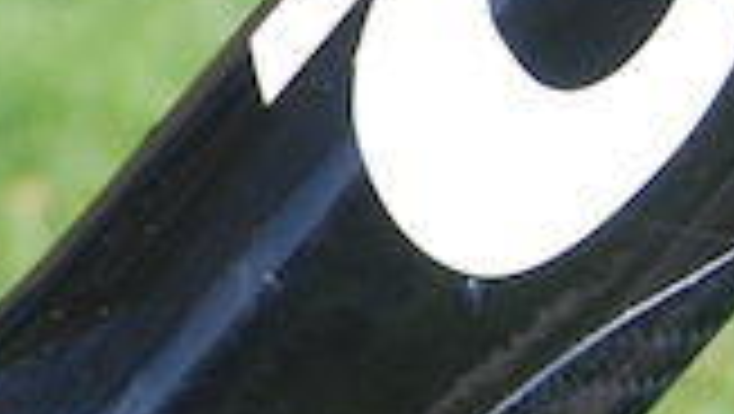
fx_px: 5999
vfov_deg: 4.0
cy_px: 122
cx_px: -432
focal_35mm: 308
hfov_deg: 6.9
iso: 200
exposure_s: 1/320
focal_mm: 40
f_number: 9
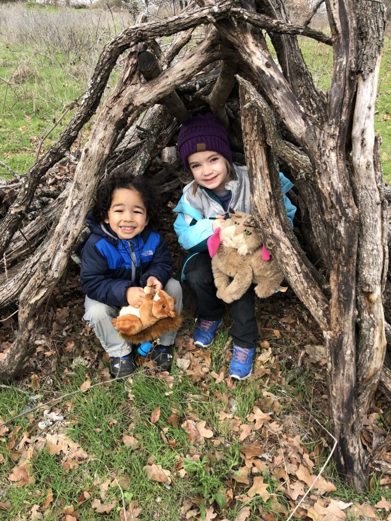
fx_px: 422
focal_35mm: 28
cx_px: 196
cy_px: 260
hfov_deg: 49.7
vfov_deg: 63.4
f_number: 1.8
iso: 20
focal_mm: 4
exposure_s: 1/190
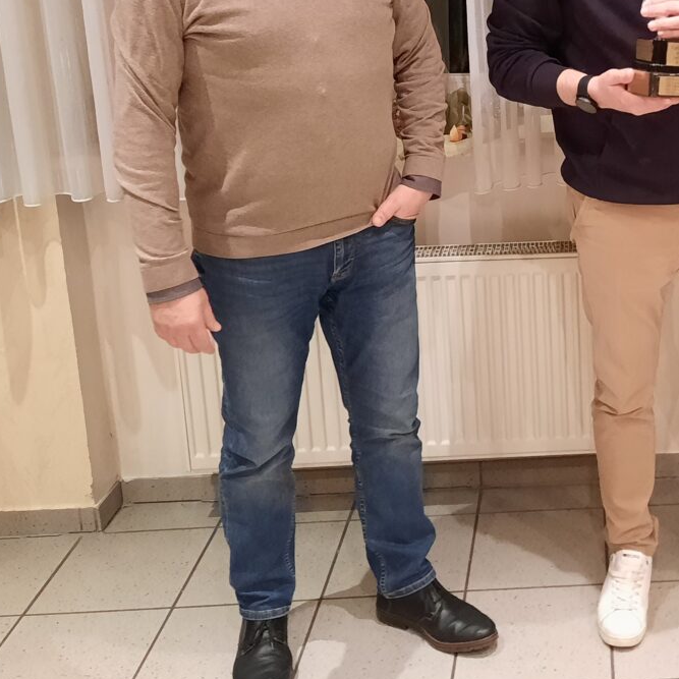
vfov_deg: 32.4
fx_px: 1132
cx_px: 623
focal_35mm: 51
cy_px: 124
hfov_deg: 31.7
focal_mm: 4.6
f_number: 2
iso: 800
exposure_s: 1/20
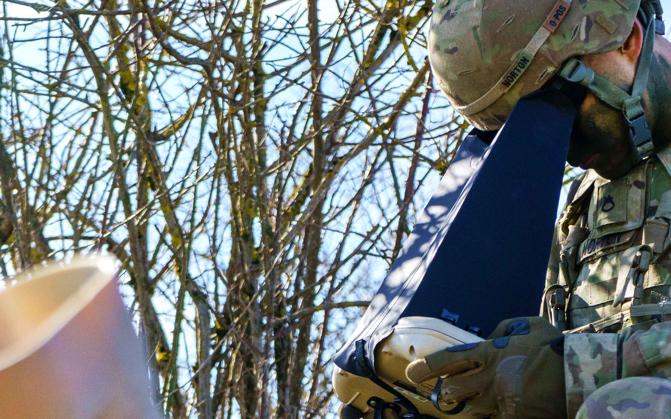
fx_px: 1774
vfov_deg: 13.5
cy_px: 285
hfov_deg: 21.4
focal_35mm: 97
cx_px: 422
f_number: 4.5
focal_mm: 47
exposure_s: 1/3200
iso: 800
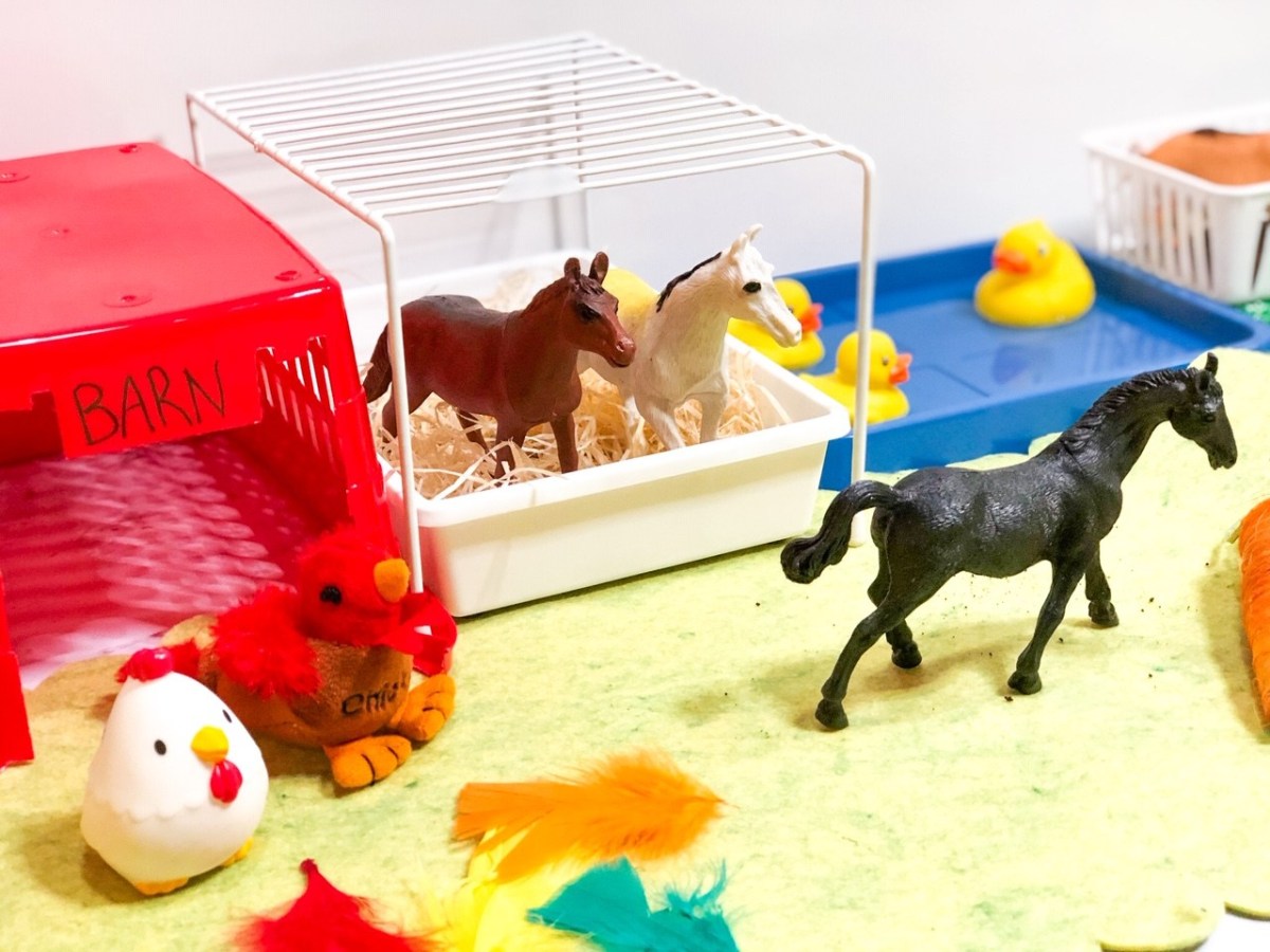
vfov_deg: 25.7
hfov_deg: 33.8
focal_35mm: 57
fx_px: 2091
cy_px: 476
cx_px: 635
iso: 160
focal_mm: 6.6
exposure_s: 1/30
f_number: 2.8
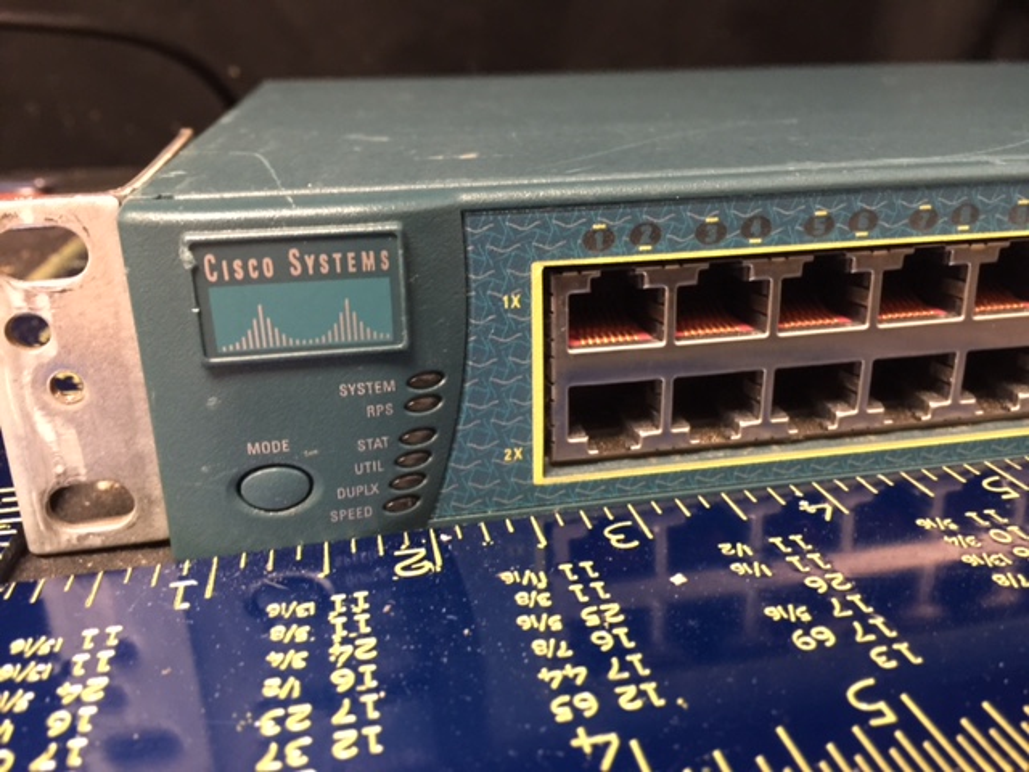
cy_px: 386
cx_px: 514
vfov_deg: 48.2
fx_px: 862
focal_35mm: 29
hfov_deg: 61.7
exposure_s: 1/10
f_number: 2.2
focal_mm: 4.15
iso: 125
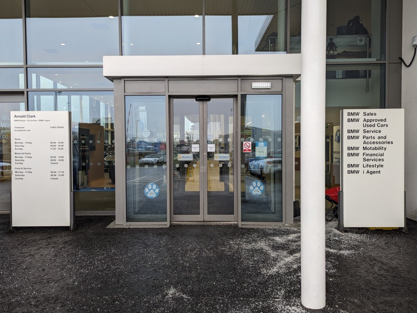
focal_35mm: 25
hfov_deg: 69.4
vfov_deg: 54.9
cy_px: 155
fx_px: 301
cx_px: 202
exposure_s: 1/90.3
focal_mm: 6.81
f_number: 1.85
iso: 44
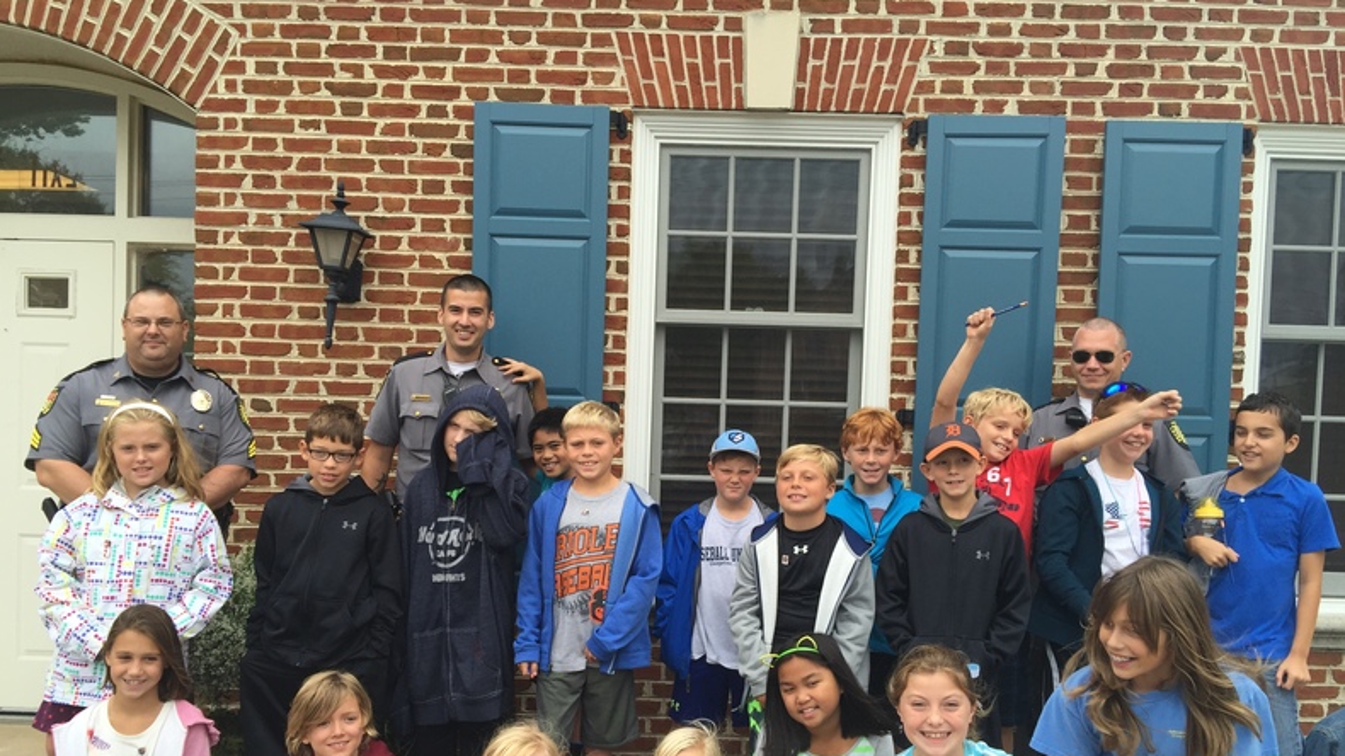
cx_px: 678
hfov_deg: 61.0
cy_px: 480
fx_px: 1141
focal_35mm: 32
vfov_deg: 36.4
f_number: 2.2
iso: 32
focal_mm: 4.15
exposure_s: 1/391
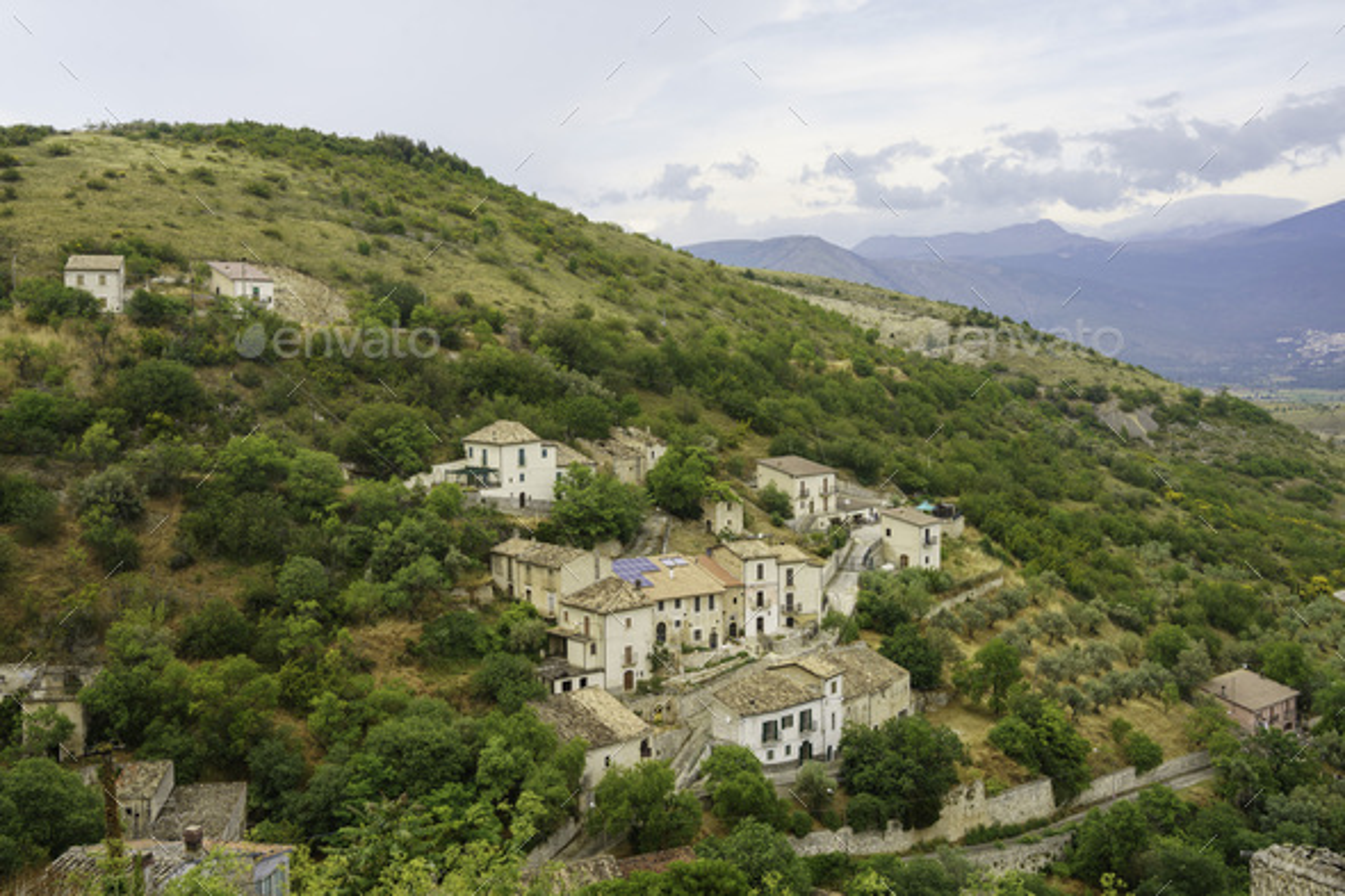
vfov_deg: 37.4
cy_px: 448
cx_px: 672
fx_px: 1322
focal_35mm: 35
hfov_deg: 53.9
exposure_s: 1/50
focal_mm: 35.4
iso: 100
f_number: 10
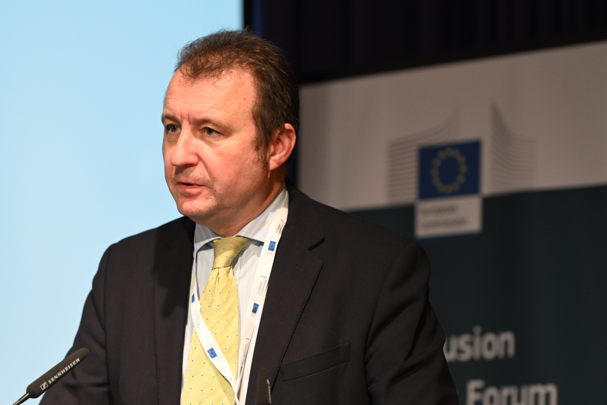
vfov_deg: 8.1
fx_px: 2850
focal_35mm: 169
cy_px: 237
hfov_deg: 12.2
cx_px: 242
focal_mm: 120
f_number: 2.8
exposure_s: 1/200
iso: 1600
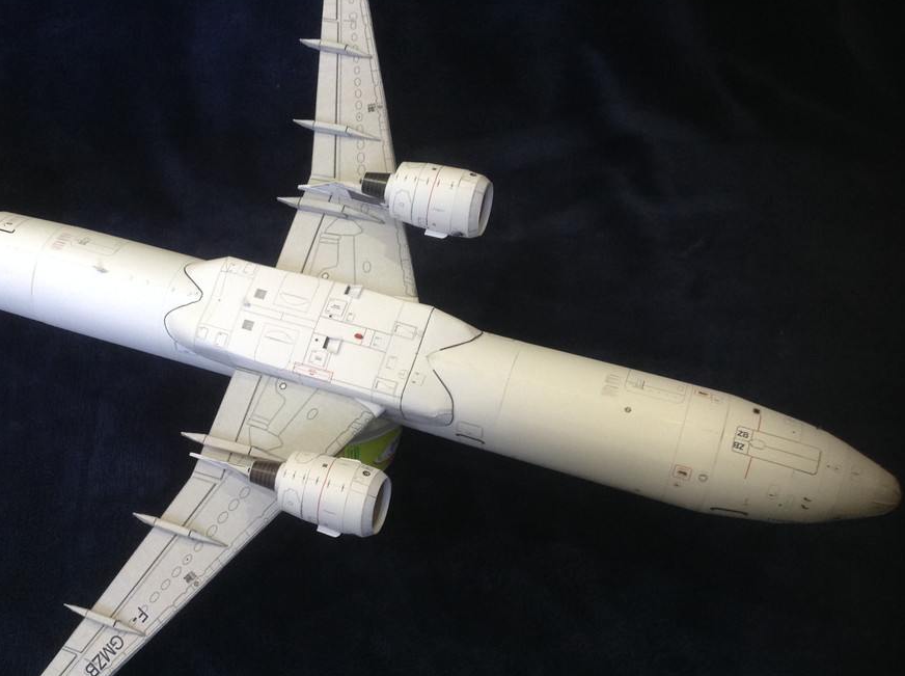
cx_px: 352
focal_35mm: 43
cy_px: 370
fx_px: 1122
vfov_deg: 33.5
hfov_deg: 43.6
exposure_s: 1/15
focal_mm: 4.28
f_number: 2.4
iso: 100
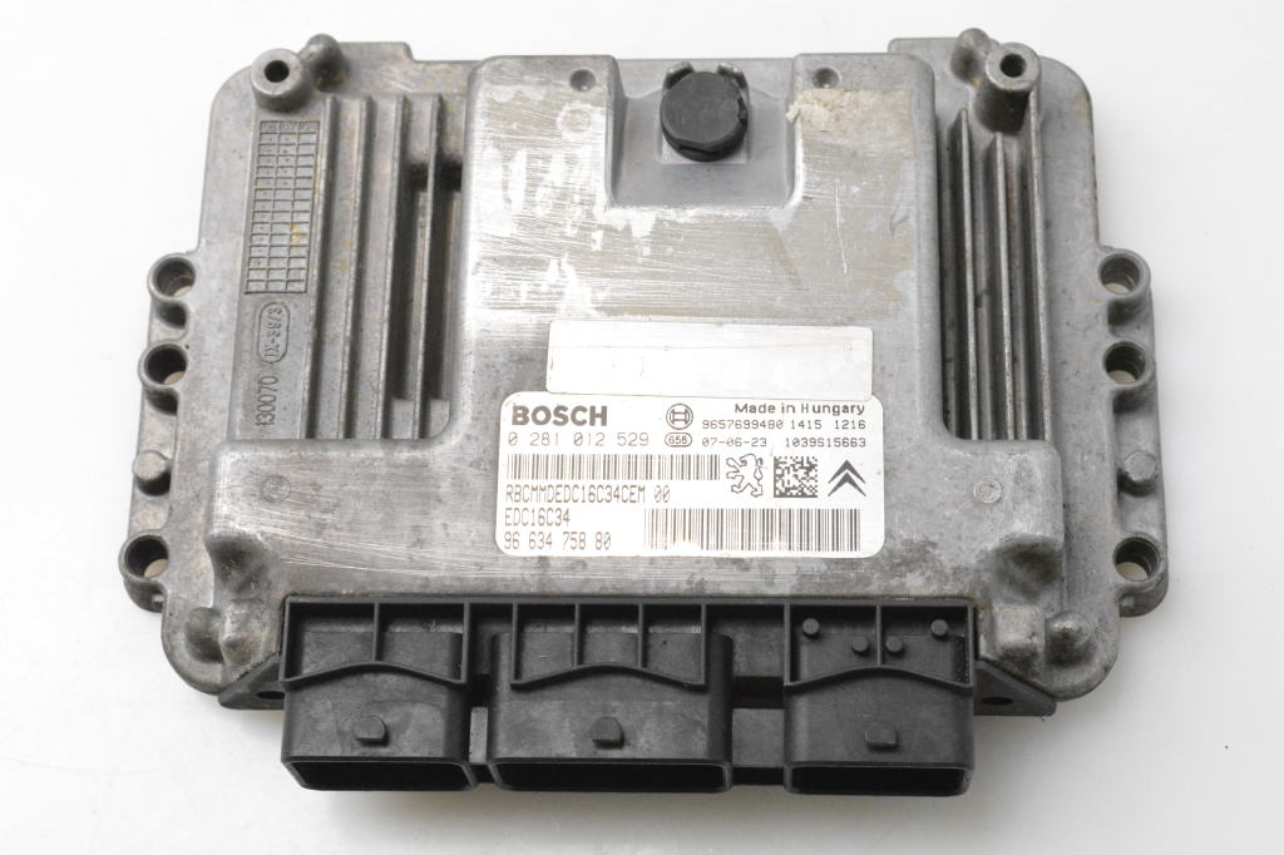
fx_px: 2460
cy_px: 428
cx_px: 642
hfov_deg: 29.3
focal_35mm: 69
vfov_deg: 19.7
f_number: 9
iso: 6400
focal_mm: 46
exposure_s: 1/320
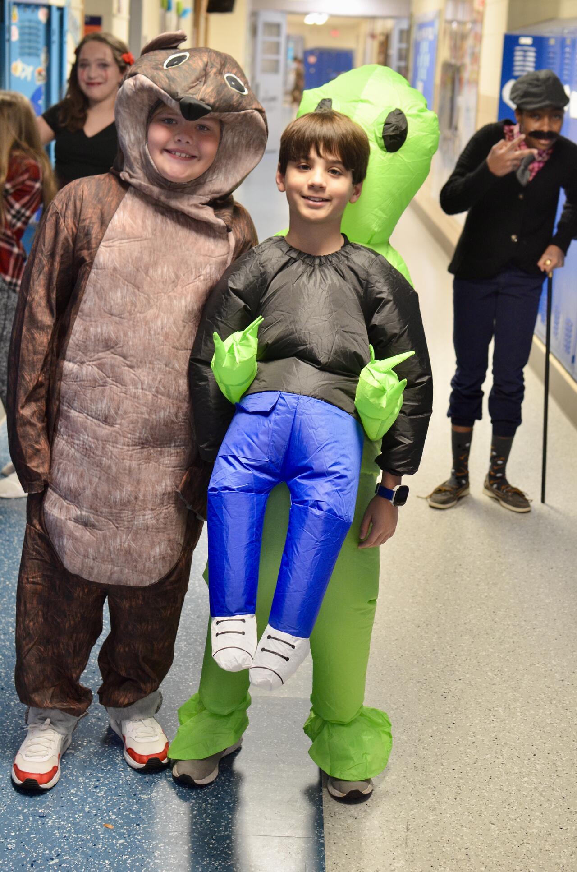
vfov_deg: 37.9
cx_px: 288
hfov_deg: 25.6
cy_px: 436
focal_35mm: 52
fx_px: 1268
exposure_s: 1/50
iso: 800
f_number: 3.5
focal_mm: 35
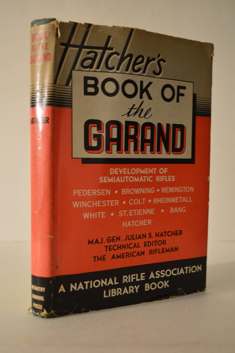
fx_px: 412
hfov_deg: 31.8
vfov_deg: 46.4
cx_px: 118
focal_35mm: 42
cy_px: 176
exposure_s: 1/10
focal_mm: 28
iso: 800
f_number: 4.5
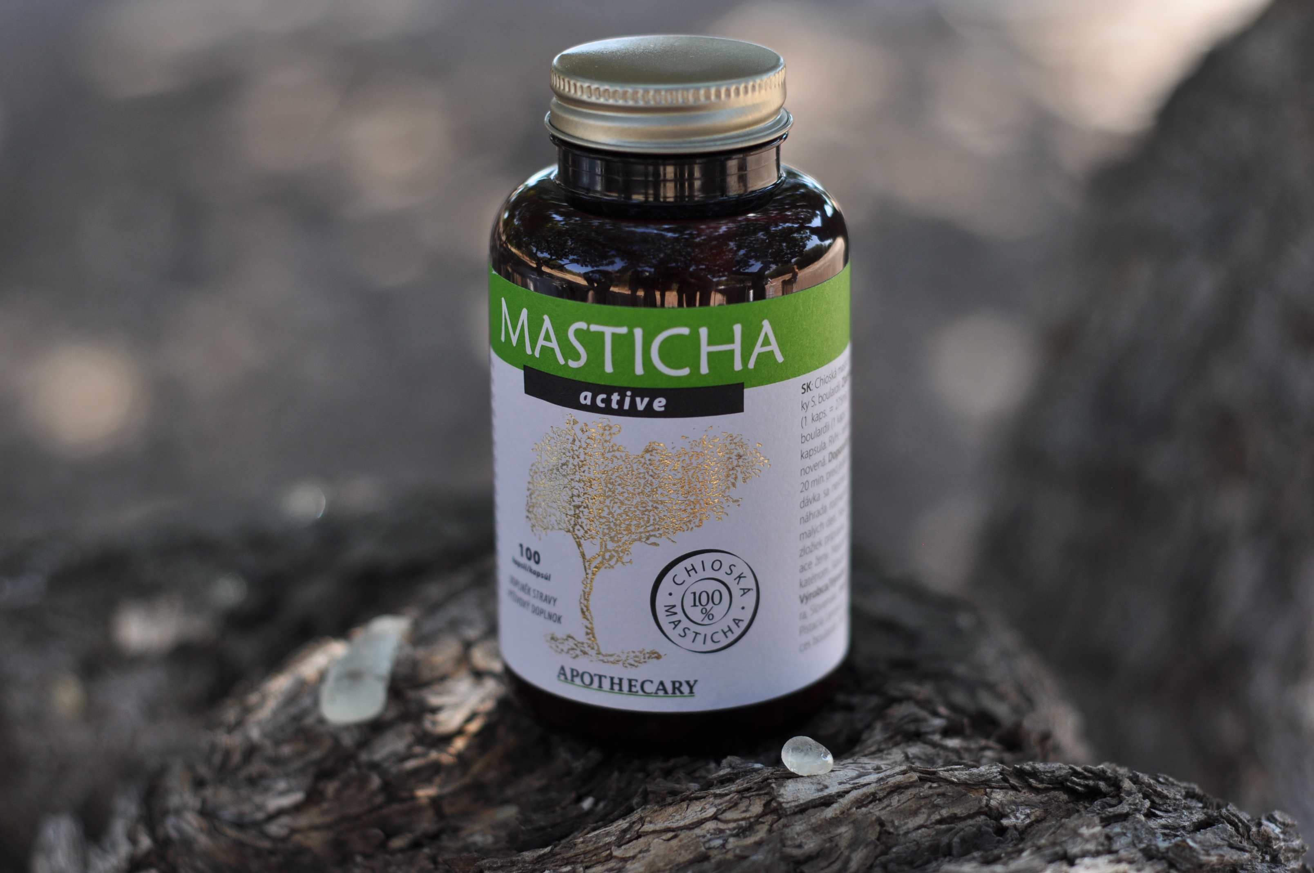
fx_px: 2734
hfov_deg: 27.0
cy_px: 436
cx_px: 657
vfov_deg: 18.1
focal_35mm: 75
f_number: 2.8
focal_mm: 50
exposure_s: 1/800
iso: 200
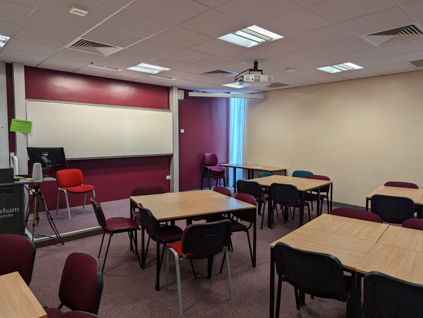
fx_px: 294
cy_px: 159
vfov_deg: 56.9
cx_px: 212
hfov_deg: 71.5
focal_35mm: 24
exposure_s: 1/50
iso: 59
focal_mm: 6.81
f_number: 1.85
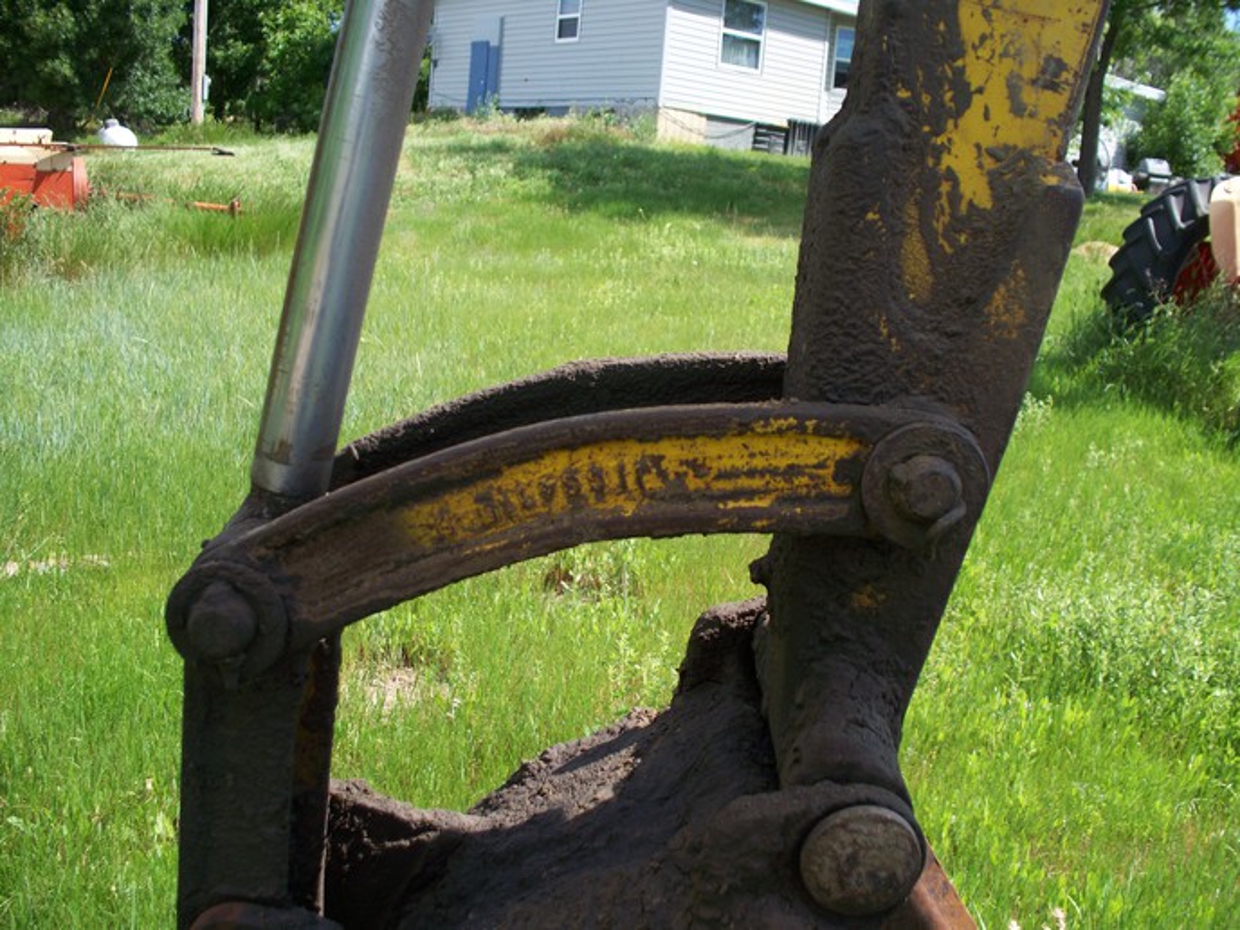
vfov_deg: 39.7
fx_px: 1290
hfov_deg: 51.4
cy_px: 465
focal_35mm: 36
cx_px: 620
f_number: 2.8
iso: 64
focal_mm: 7.54
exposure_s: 1/400
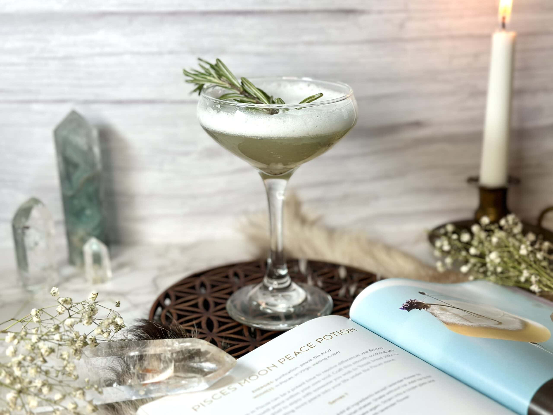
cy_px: 208
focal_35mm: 48
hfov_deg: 39.7
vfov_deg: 30.3
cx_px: 276
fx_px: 767
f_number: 1.78
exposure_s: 1/139
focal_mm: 6.86
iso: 64
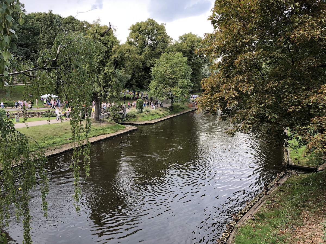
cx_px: 163
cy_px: 122
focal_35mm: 28
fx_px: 264
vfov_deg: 49.7
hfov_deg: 63.4
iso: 40
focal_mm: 4
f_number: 1.8
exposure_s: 1/120
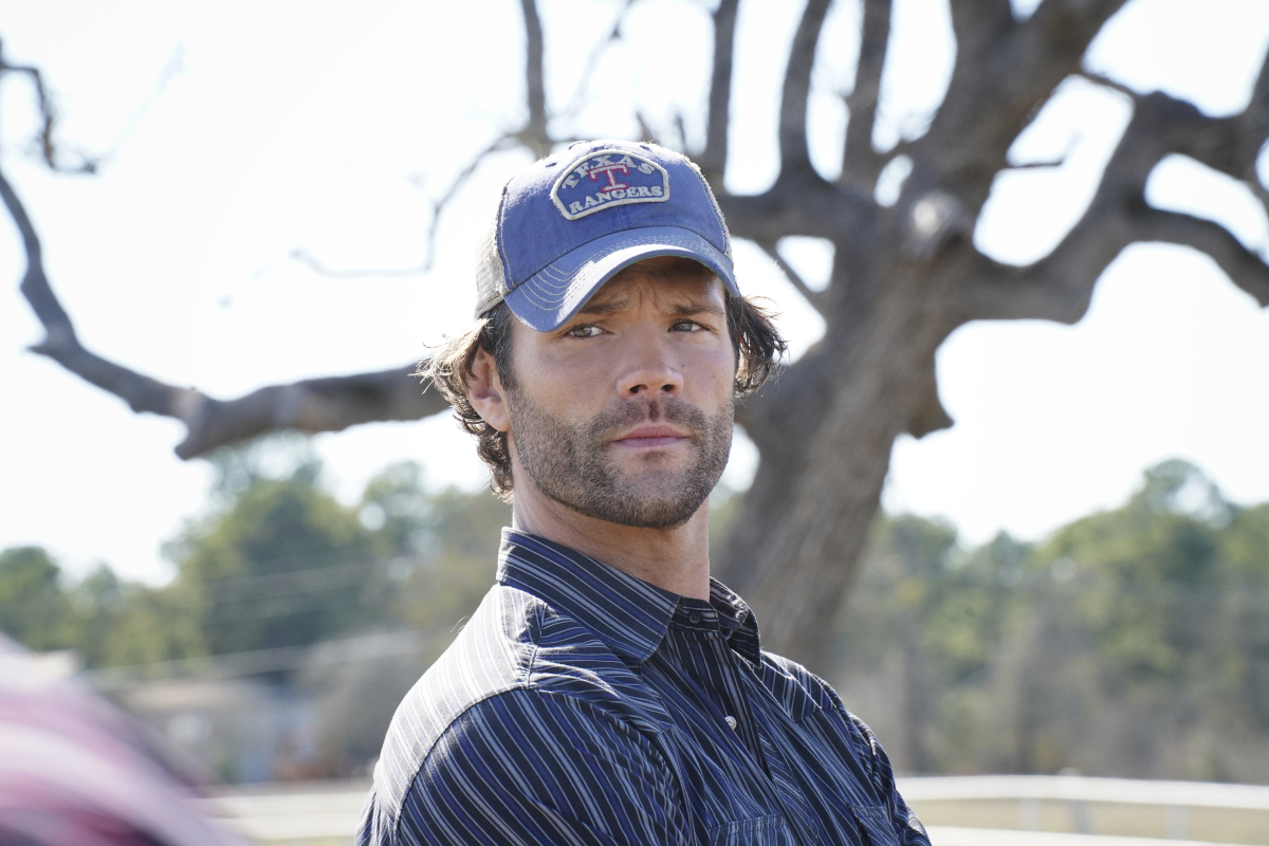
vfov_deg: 7.6
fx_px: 6345
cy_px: 423
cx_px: 634
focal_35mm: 180
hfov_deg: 11.4
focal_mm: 180
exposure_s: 1/800
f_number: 11
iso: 2500
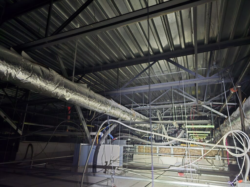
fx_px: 166
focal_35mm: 23
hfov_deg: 73.9
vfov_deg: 58.9
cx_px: 125
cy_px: 94
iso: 2500
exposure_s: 1/40
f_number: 1.7
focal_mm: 6.3
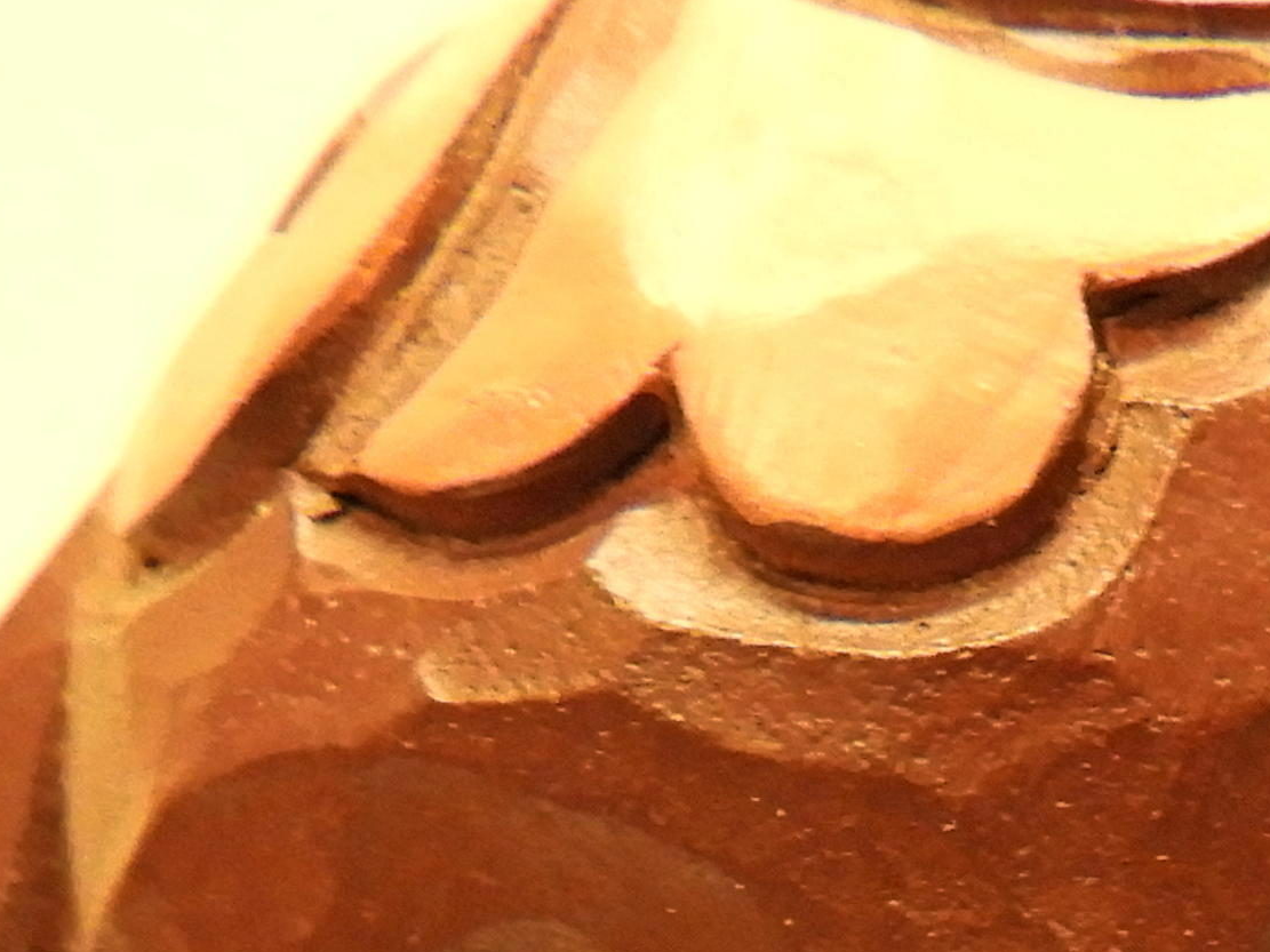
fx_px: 4109
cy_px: 1992
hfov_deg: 16.7
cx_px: 1596
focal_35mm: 112
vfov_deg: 11.7
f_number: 3.3
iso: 400
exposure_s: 1/20
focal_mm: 4.3
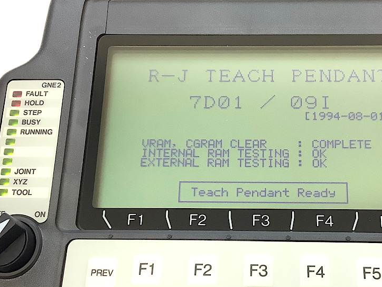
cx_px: 259
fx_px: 563
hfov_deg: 37.1
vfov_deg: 28.6
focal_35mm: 51
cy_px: 140
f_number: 2.4
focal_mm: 3.3
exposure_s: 1/50
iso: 160
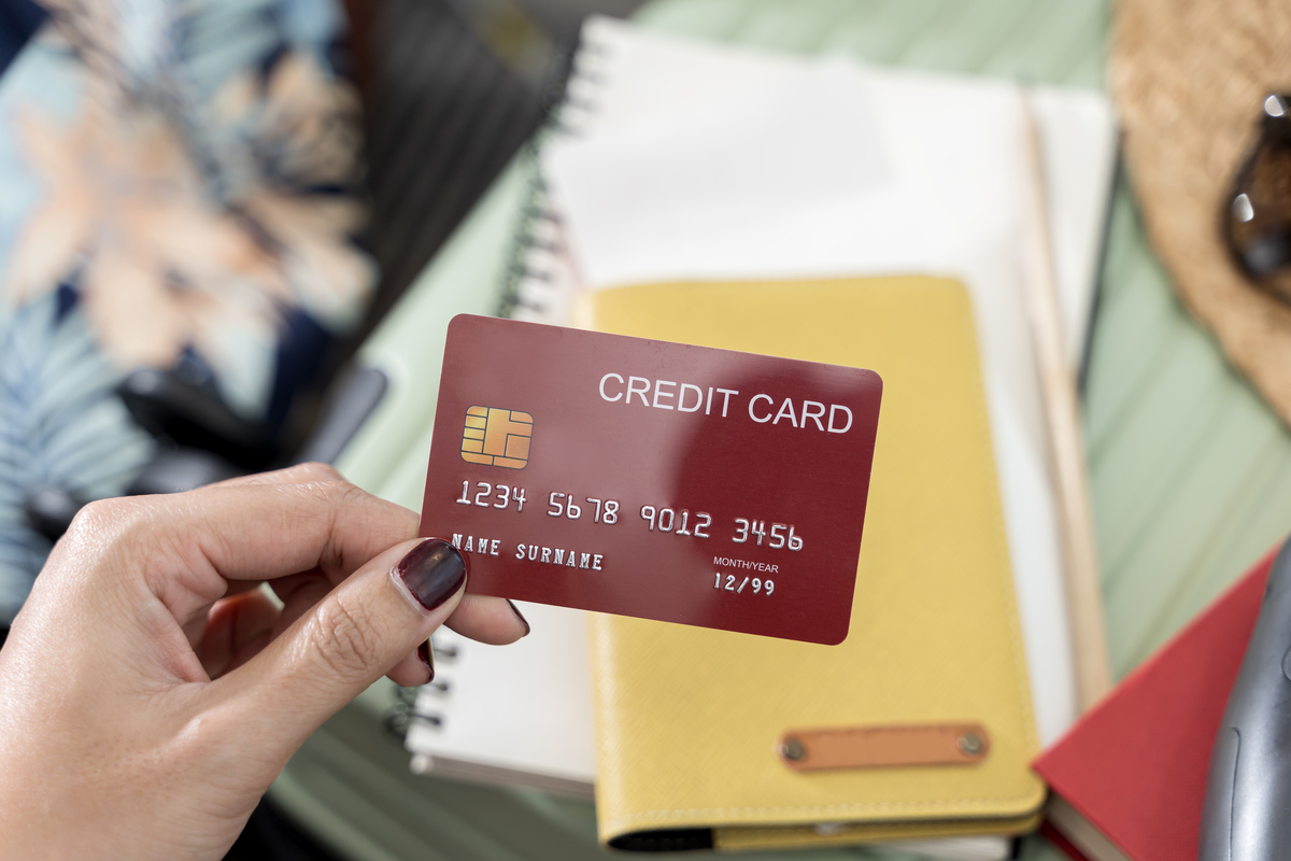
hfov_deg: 27.0
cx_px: 646
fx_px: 2689
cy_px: 430
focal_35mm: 75
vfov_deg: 18.2
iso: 250
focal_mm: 75
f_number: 3.5
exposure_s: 1/80
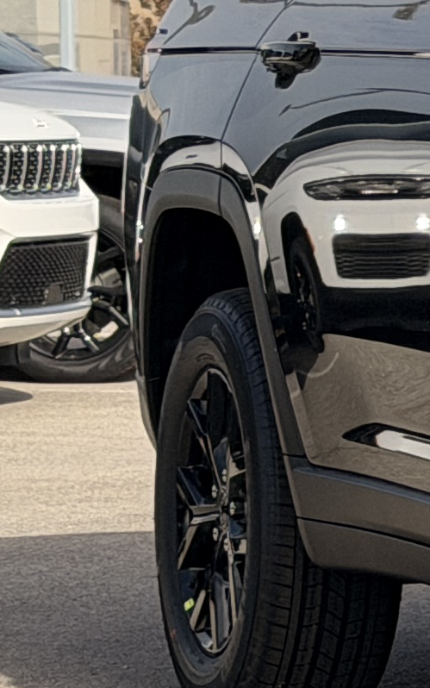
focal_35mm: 257
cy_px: 300
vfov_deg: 8.2
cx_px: 1233
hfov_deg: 4.9
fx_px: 4817
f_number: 1.78
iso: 64
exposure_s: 1/5208
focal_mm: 6.76
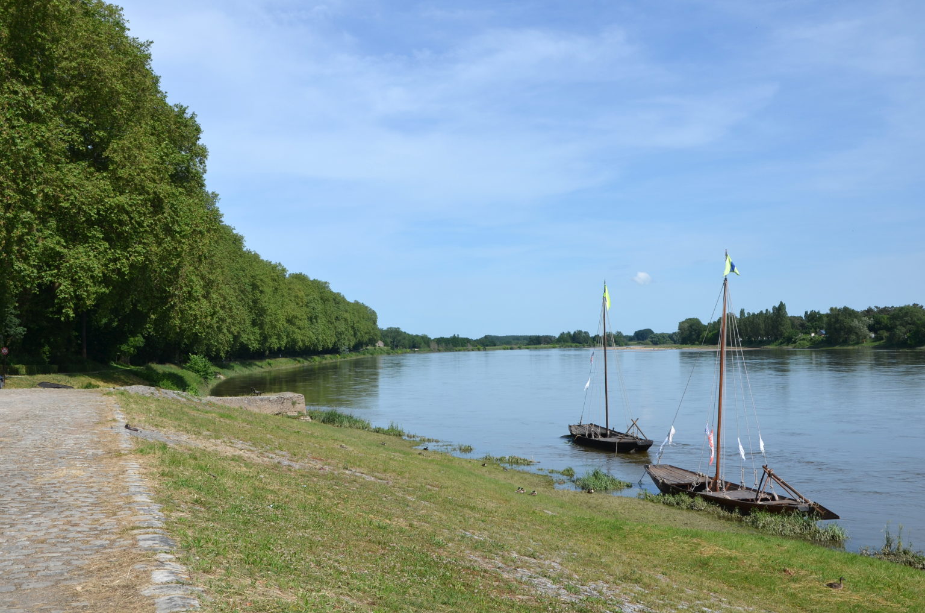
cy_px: 306
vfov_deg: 34.1
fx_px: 1000
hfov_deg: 49.6
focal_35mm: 39
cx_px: 462
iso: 100
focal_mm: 26
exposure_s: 1/400
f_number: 9
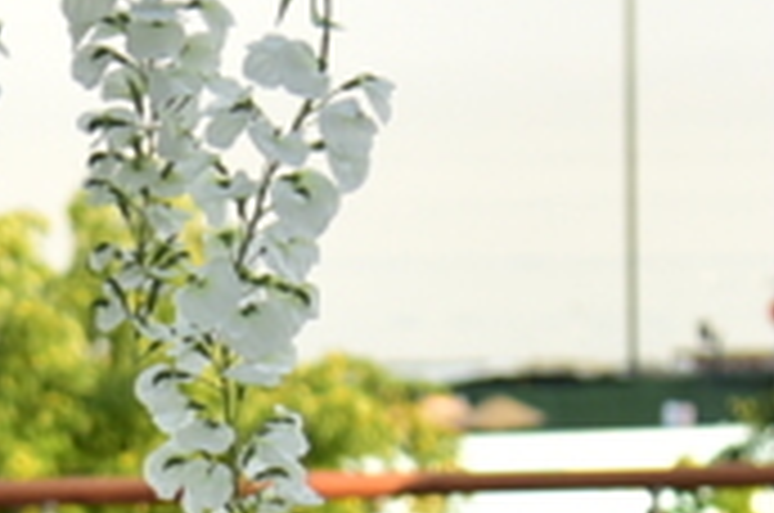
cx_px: -428
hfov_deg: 6.3
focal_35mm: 322
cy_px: 261
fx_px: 6910
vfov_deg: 4.3
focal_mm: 48
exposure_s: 1/500
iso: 320
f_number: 4
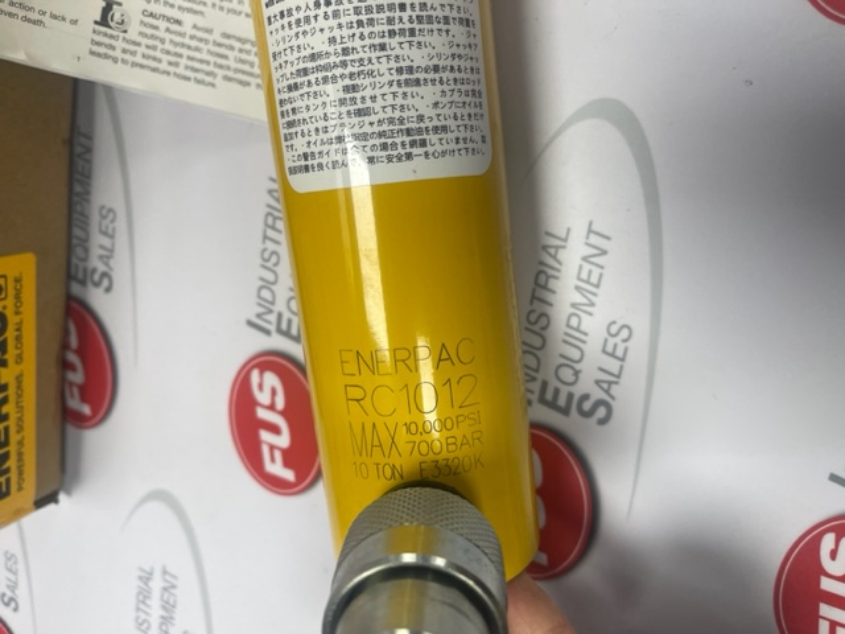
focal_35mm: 26
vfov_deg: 53.1
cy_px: 317
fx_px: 635
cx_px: 422
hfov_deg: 67.3
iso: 64
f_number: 1.6
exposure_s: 1/100
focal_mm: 5.1
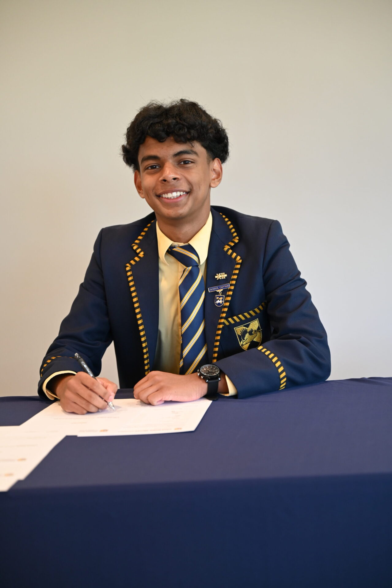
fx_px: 1144
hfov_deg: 19.4
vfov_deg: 28.9
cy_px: 294
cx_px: 196
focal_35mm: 70
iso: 900
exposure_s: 1/125
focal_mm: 70
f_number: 2.8
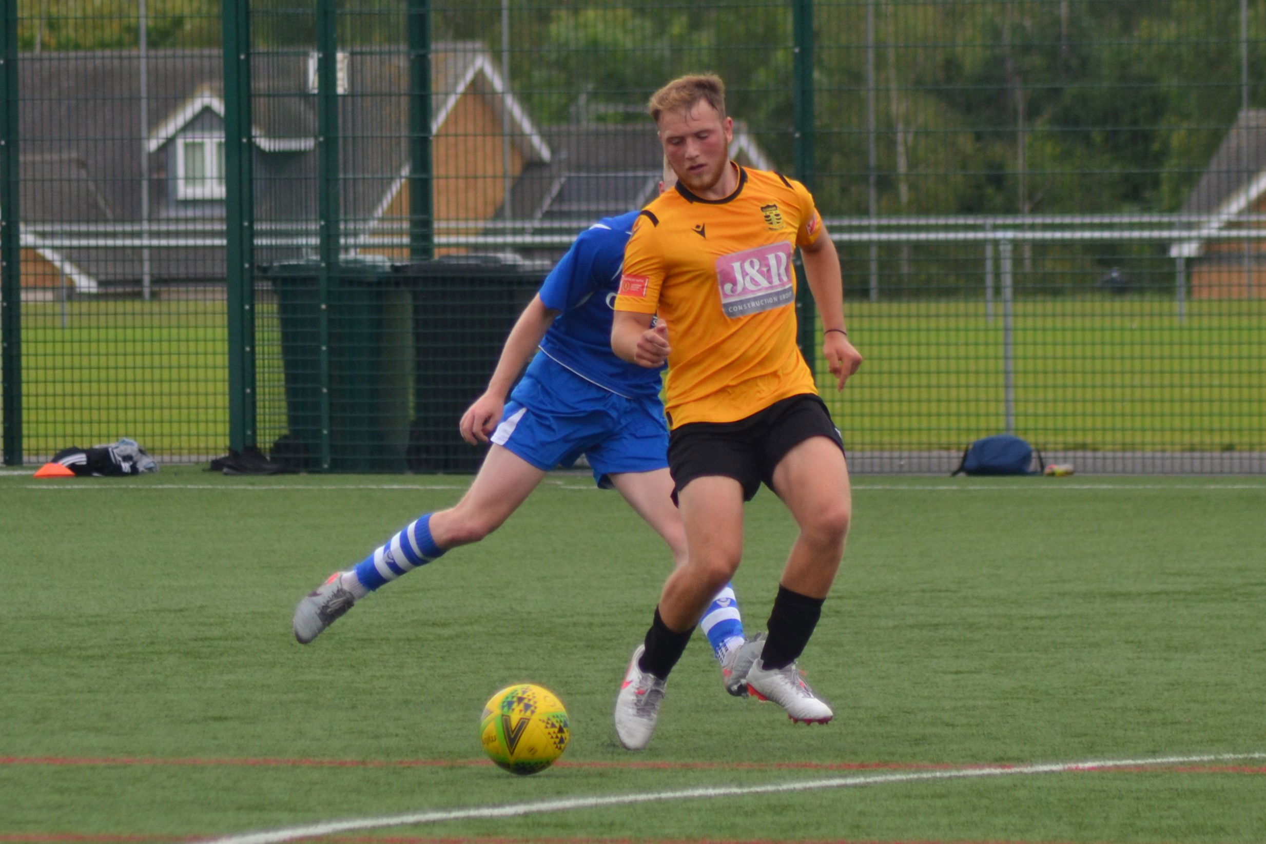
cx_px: 633
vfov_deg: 5.6
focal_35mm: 248
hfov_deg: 8.3
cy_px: 422
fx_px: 8704
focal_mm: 165
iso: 400
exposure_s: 1/1000
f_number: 4.5
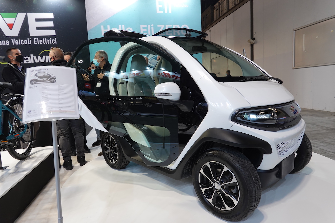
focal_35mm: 24
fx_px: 223
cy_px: 112
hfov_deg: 73.8
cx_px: 168
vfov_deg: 53.1
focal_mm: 9
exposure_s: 1/30
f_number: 4.5
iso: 250
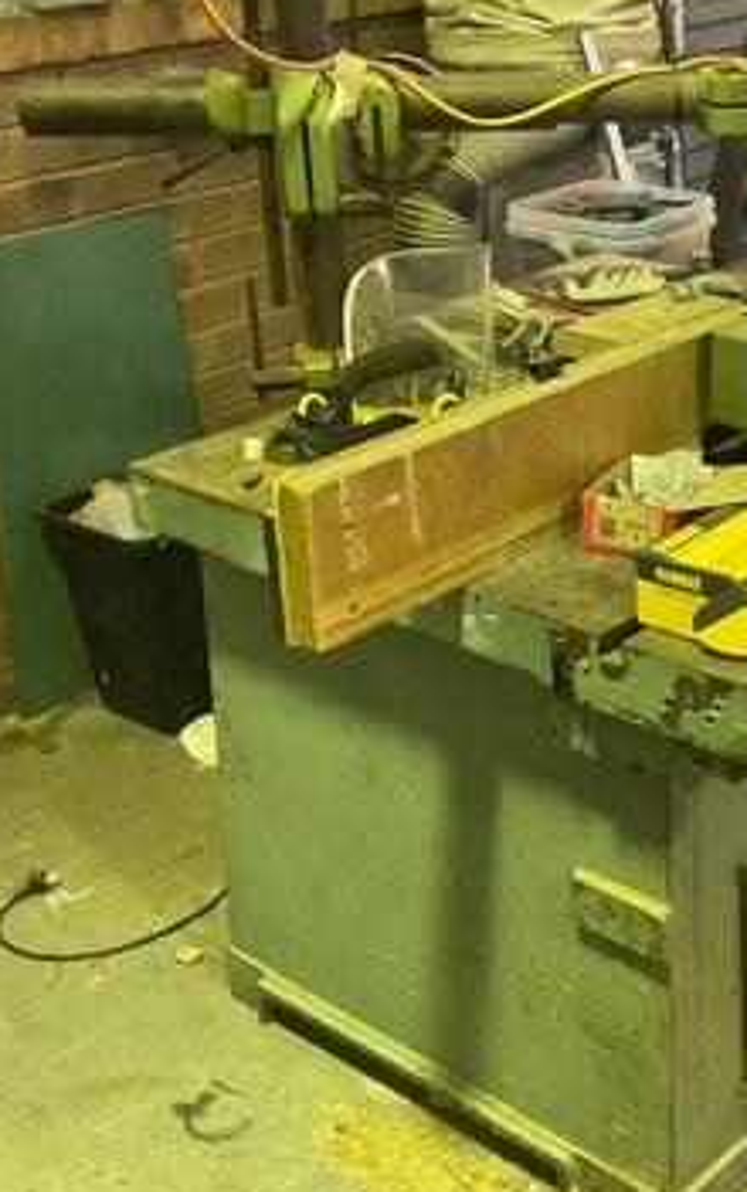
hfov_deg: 22.7
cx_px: 638
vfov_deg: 36.2
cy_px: 560
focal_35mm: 56
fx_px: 1820
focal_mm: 3
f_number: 1.8
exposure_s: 1/33
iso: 250
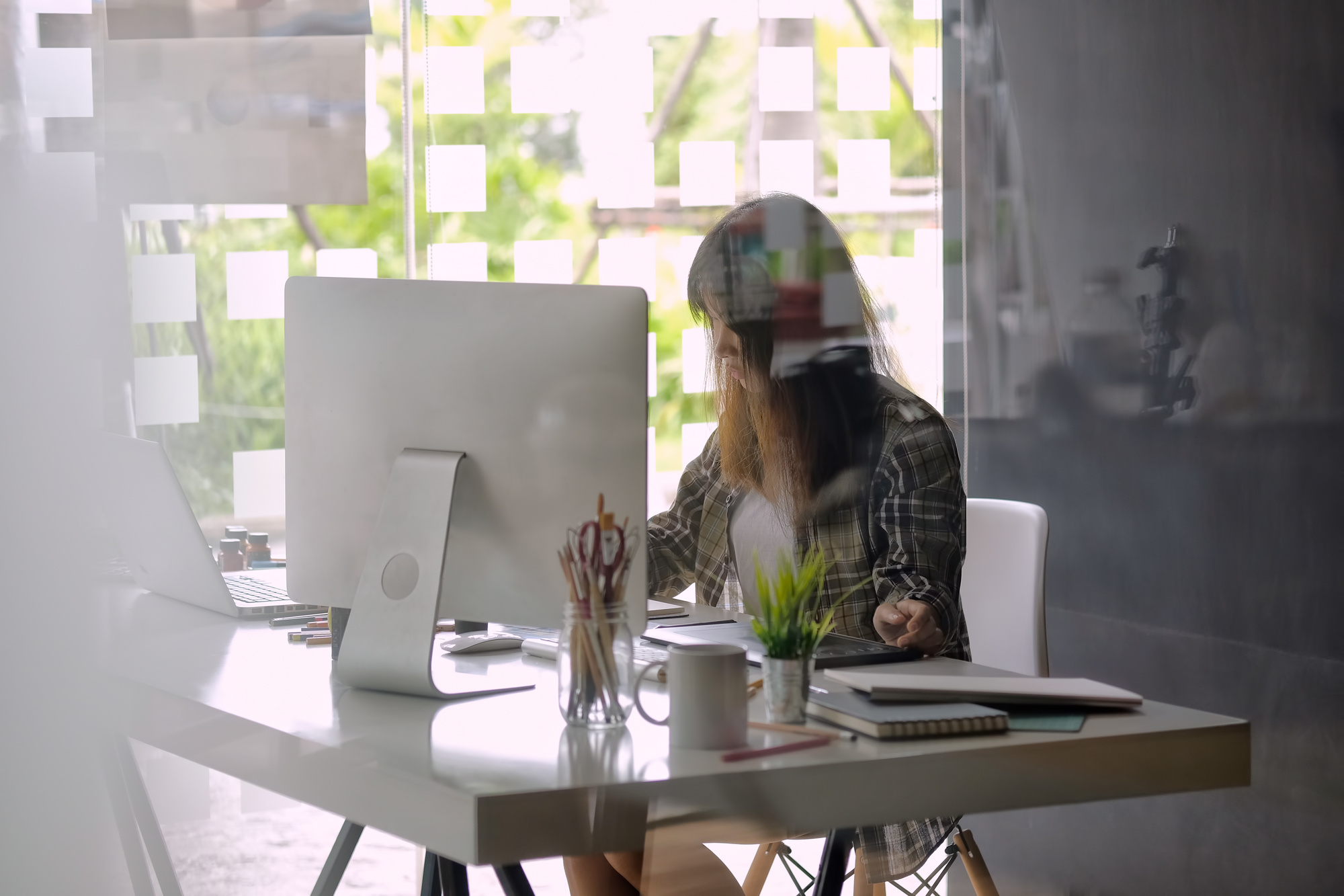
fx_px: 3359
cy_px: 448
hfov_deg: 22.6
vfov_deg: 15.2
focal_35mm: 90
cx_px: 672
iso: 400
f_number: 2.4
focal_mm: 60
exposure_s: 1/220
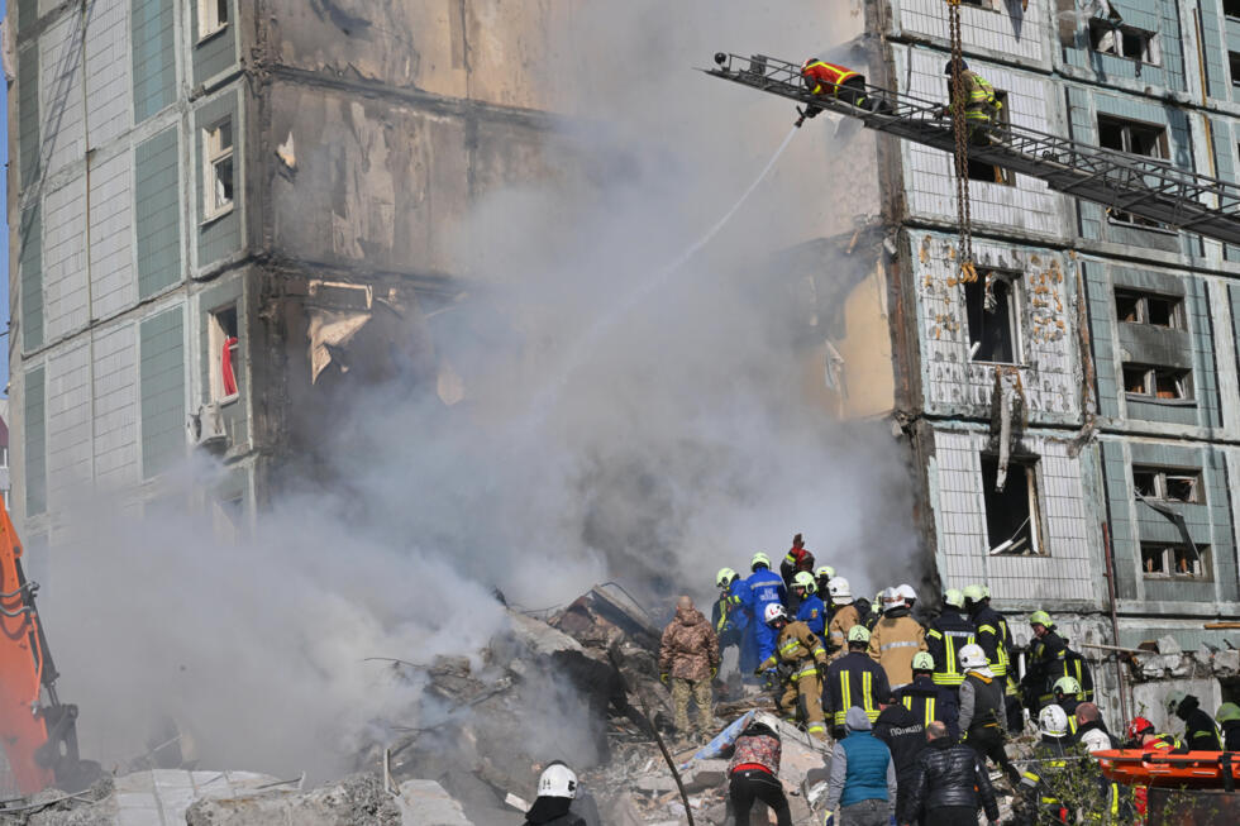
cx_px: 620
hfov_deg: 31.4
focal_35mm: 64
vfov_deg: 21.2
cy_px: 413
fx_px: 2204
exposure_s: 1/800
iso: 400
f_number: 18
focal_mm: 64
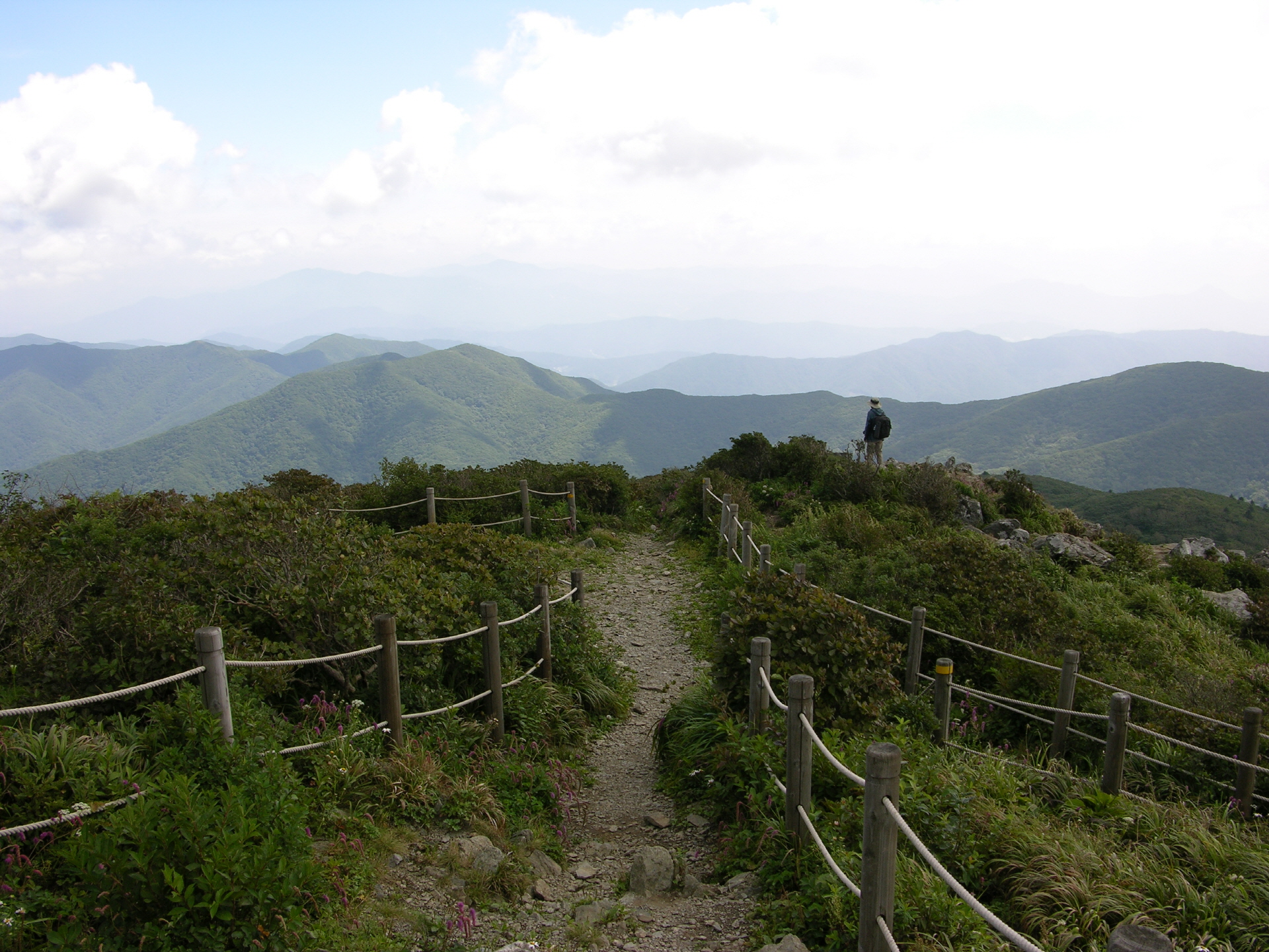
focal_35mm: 35
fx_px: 1283
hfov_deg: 52.6
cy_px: 476
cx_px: 634
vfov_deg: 40.7
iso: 50
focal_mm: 8.9
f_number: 5.6
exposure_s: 1/150
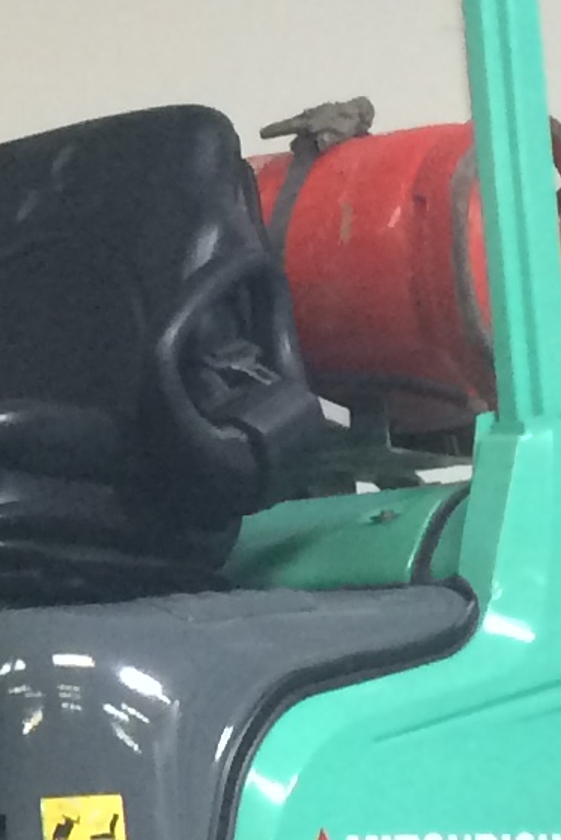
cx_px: -1033
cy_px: 570
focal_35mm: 176
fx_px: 4111
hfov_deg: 7.1
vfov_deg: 11.7
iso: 80
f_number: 2.2
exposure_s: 1/33
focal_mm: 4.15
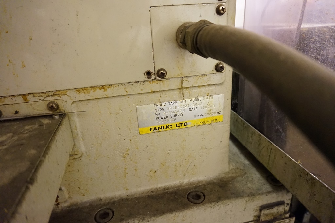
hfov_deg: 73.8
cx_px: 168
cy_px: 112
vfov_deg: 53.1
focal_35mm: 24
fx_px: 223
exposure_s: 1/15
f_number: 3.5
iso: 3200
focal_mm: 16
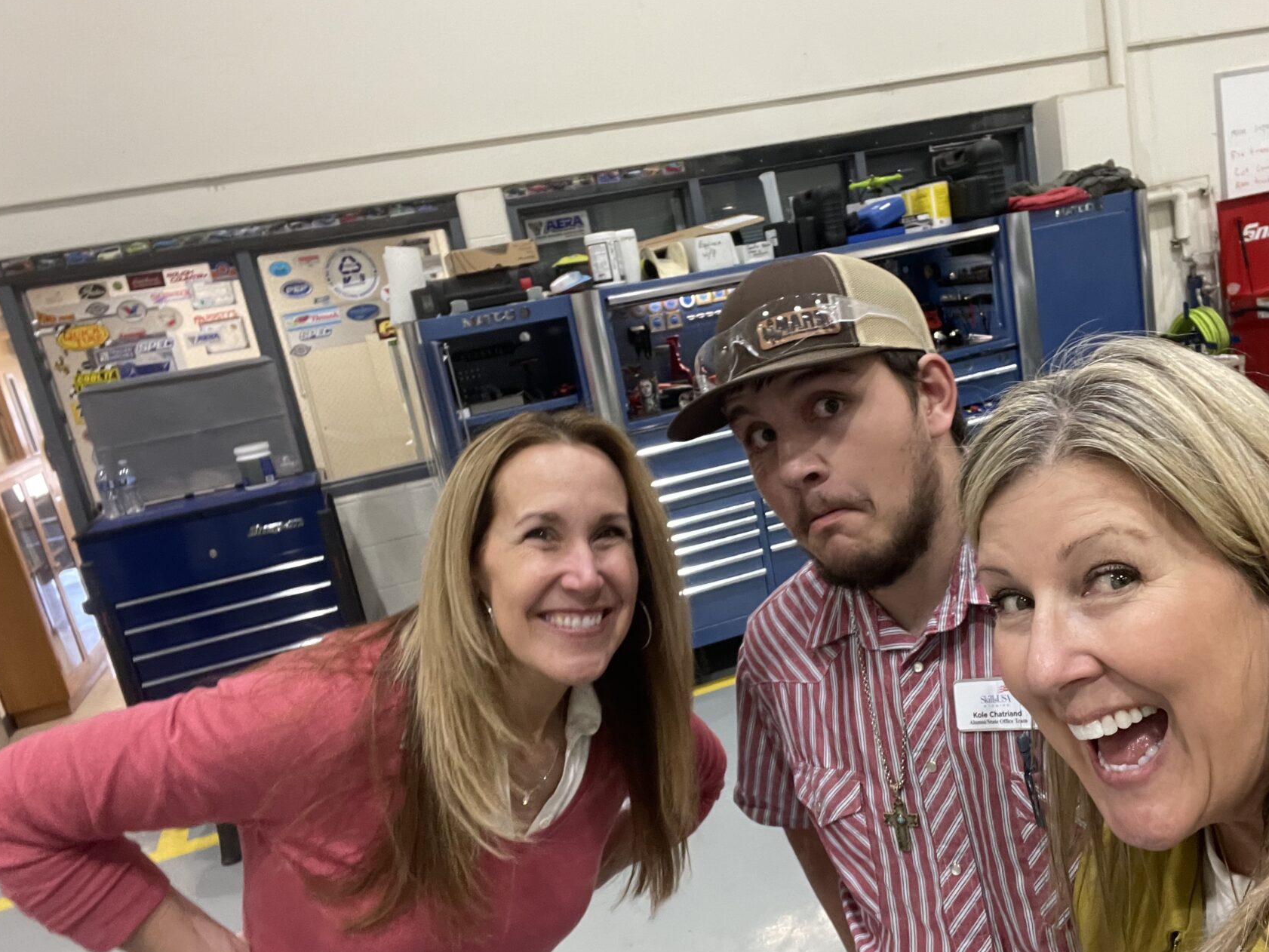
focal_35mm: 28
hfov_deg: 63.1
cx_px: 727
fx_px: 1027
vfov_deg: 49.7
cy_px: 522
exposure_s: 1/60
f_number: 2.2
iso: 250
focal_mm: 2.71
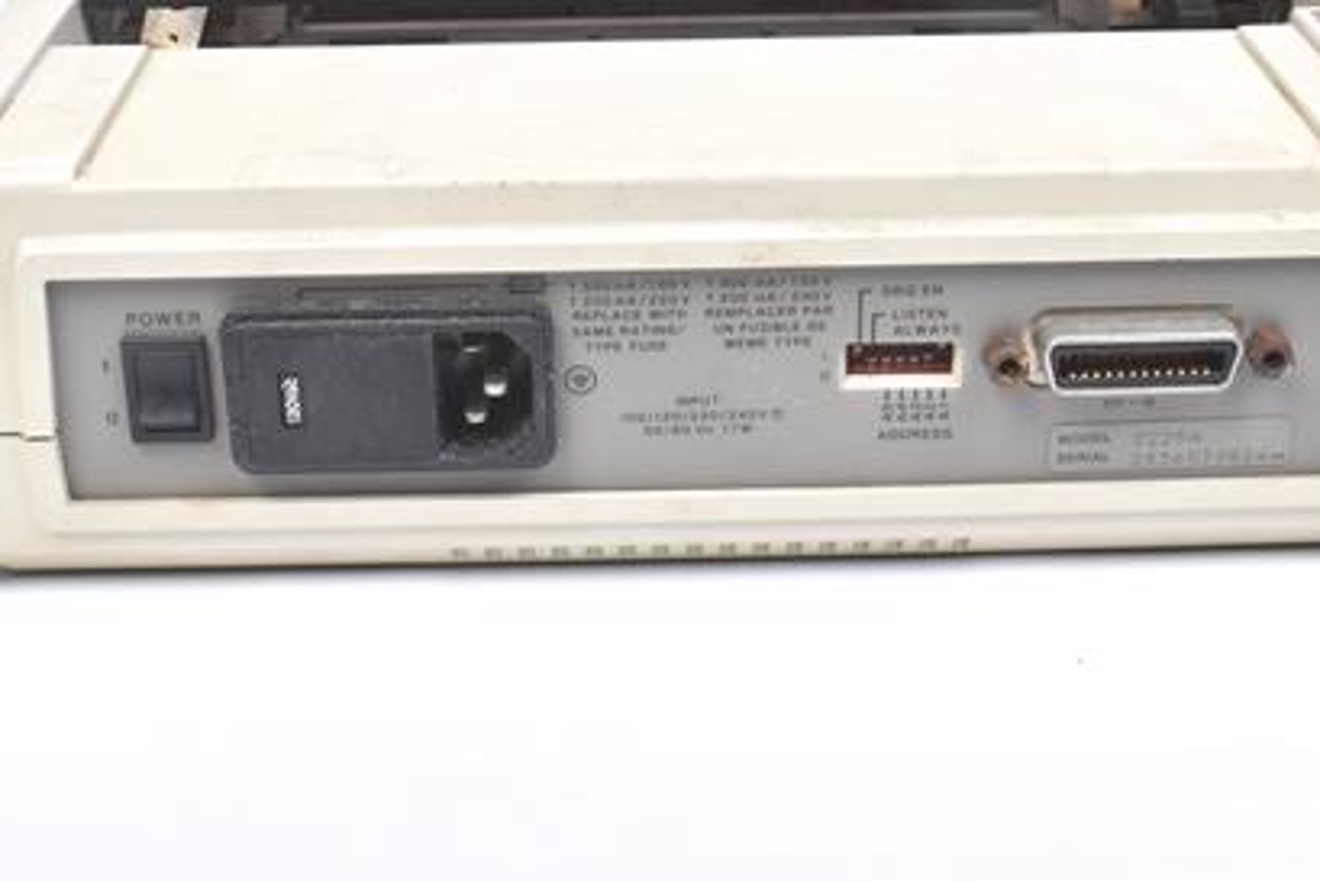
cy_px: 336
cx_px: 626
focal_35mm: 44
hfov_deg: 44.5
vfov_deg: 30.4
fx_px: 1614
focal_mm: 20
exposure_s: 1/200
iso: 200
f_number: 16
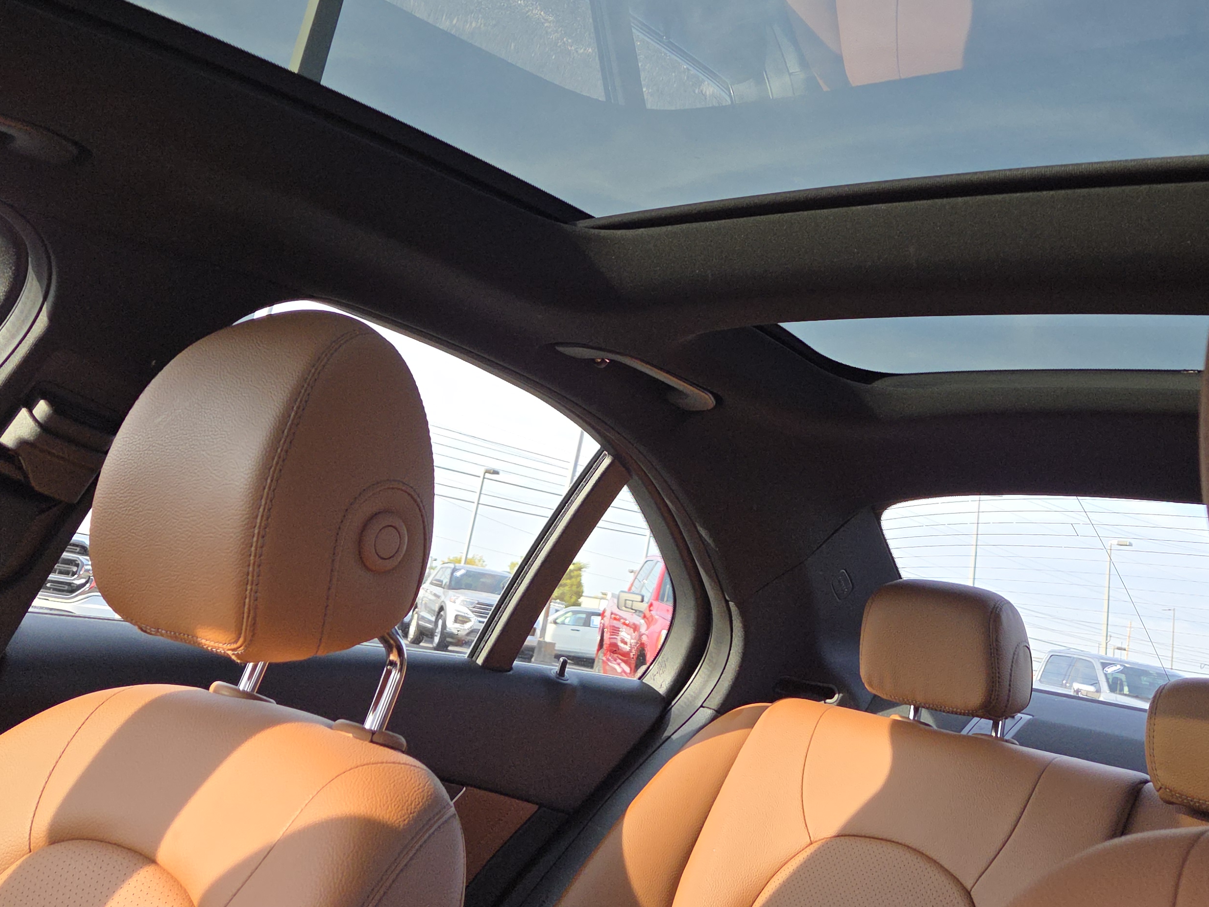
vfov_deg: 37.4
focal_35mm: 37
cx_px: 659
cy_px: 192
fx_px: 1292
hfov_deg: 50.1
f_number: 1.8
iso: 80
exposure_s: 1/746
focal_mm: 5.4
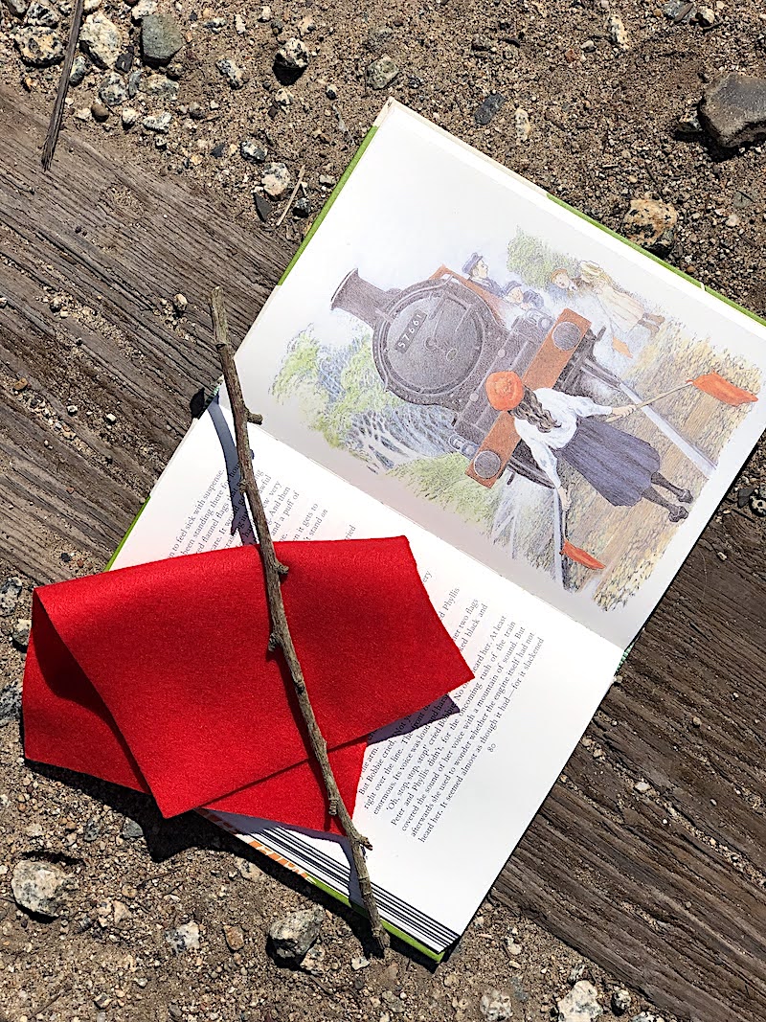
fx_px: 1682
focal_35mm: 57
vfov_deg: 33.8
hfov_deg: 25.7
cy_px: 511
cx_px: 383
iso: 20
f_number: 2.8
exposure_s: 1/2667
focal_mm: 6.6
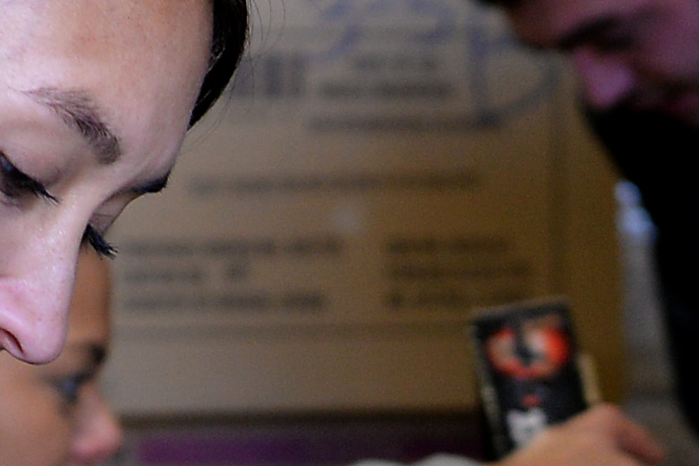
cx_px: 572
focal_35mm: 335
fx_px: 6505
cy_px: 848
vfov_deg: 4.1
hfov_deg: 6.1
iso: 1000
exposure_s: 1/160
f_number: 4
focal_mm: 48
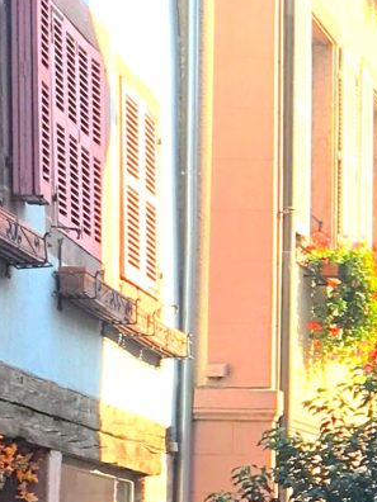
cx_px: 830
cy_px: 440
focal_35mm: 150
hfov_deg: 9.1
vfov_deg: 13.1
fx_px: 2178
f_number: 2.2
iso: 25
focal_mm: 4.15
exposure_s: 1/635
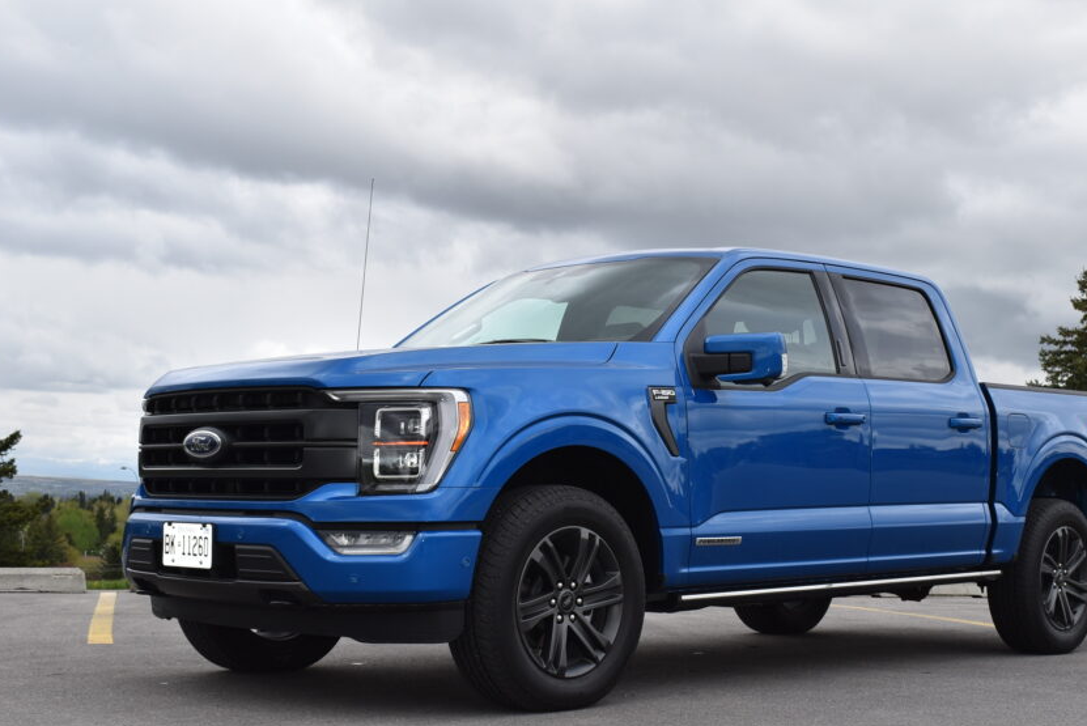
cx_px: 637
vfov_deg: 25.2
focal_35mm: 54
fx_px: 1620
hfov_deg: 37.0
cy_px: 434
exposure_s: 1/200
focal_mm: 29
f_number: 9
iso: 100
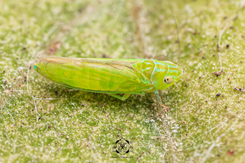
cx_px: 122
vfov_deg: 13.0
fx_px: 715
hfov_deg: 19.5
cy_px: 82
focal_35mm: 105
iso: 200
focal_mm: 105
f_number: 14
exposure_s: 1/200
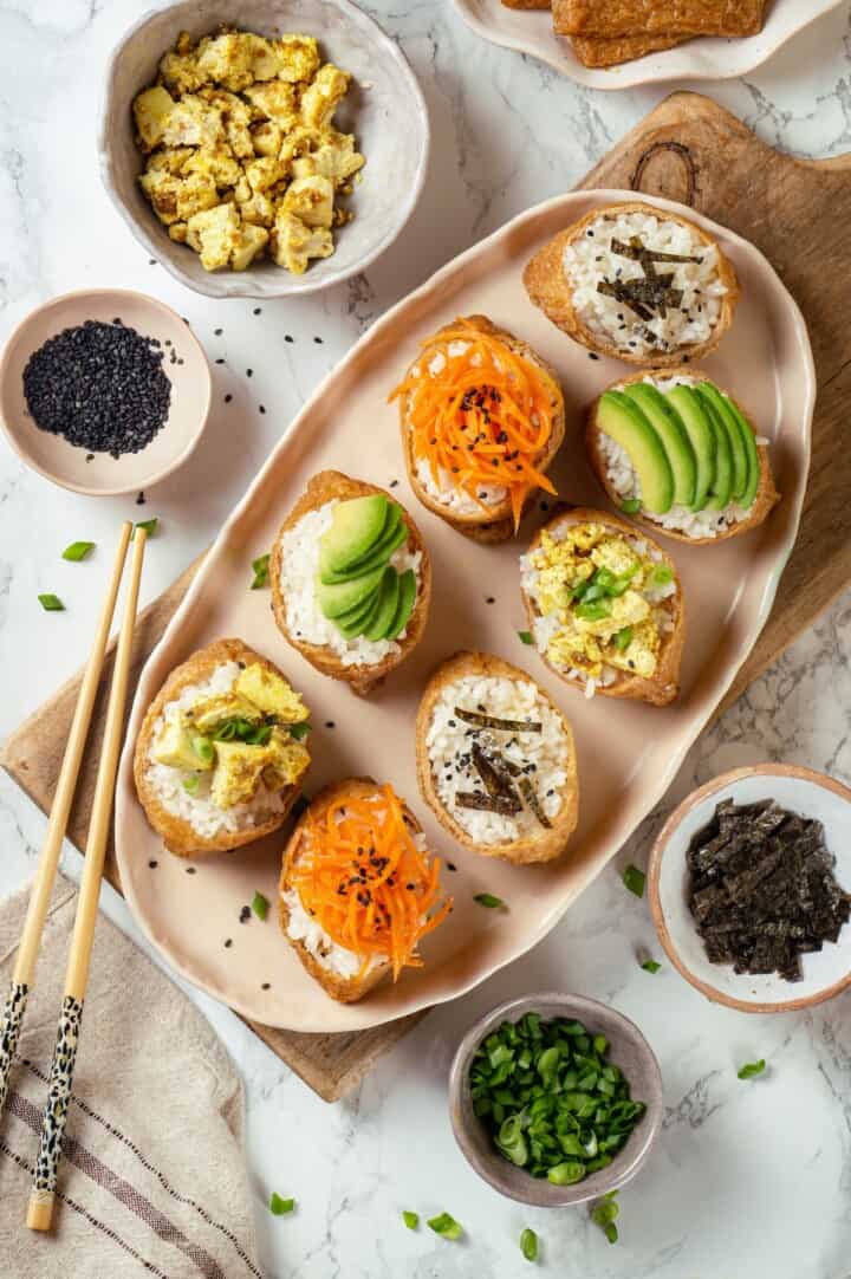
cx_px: 426
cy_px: 640
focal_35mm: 105
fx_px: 3728
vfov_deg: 19.5
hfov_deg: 13.0
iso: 100
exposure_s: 1/160
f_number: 16
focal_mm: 105
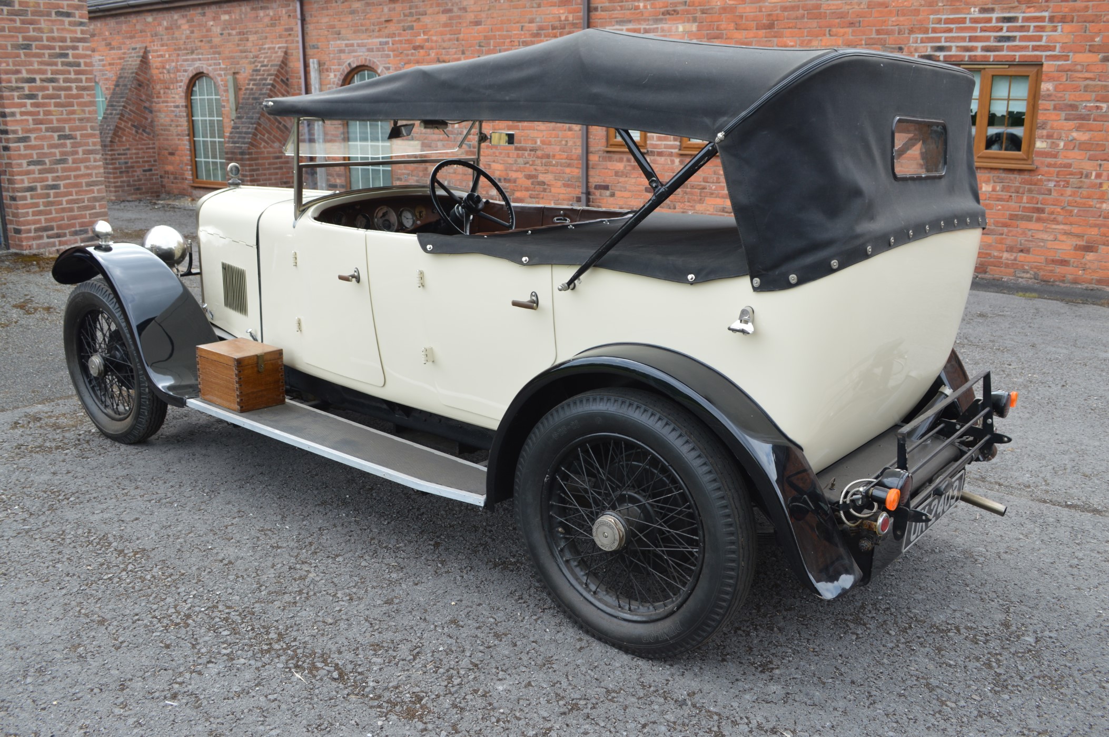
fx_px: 923
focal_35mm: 30
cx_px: 554
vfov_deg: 43.5
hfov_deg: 62.0
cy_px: 368
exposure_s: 1/125
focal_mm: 20
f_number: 5.6
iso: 125
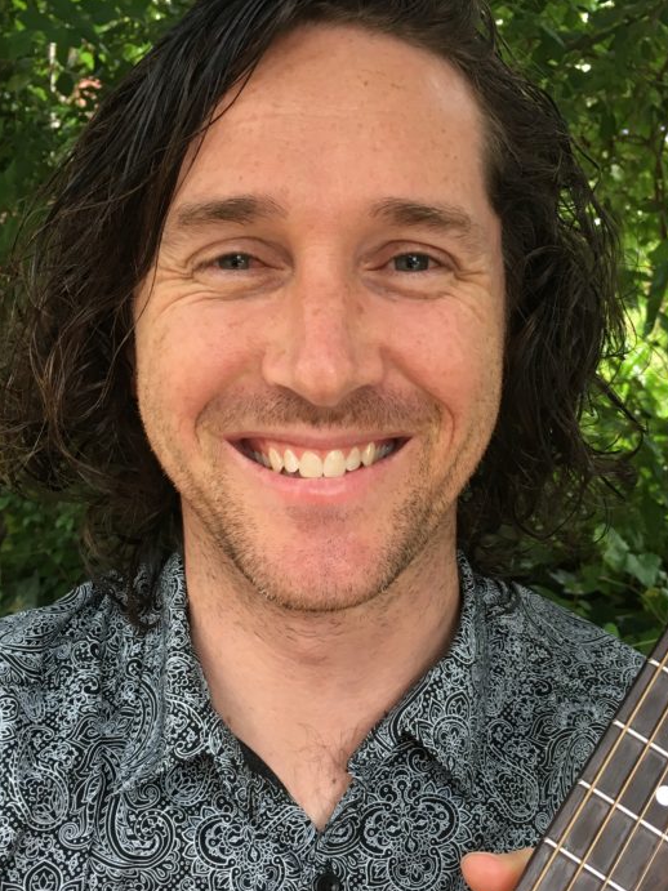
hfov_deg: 33.6
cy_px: 431
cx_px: 368
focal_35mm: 43
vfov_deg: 43.9
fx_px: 1107
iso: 40
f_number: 2.2
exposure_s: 1/33
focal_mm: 4.15
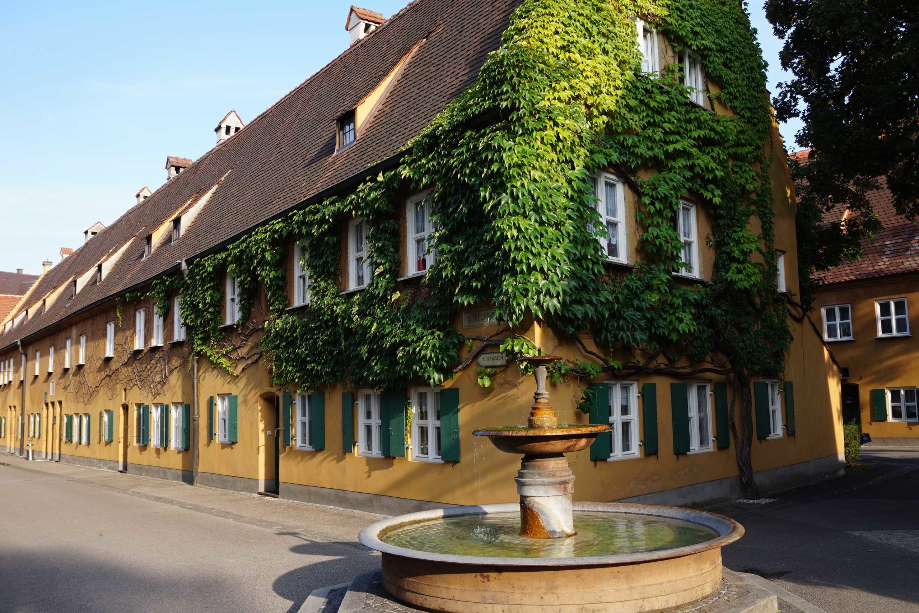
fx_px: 842
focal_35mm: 33
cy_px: 306
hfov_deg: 57.2
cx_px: 460
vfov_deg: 40.0
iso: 100
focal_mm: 22
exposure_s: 1/80
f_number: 8
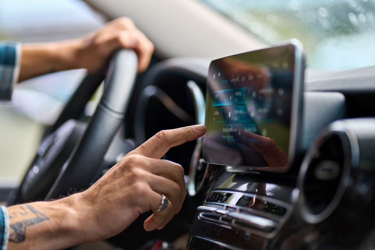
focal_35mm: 85
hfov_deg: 23.9
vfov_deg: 16.1
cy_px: 125
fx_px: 886
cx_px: 188
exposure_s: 1/250
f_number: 2.2
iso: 320
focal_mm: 85
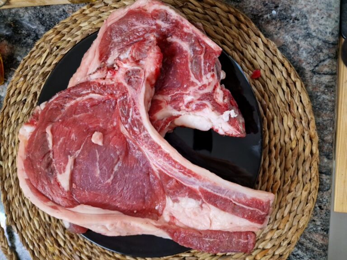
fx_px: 231
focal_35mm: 23
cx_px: 174
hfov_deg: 73.9
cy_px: 130
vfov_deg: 58.9
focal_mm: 6.4
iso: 250
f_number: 1.8
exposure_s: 1/50
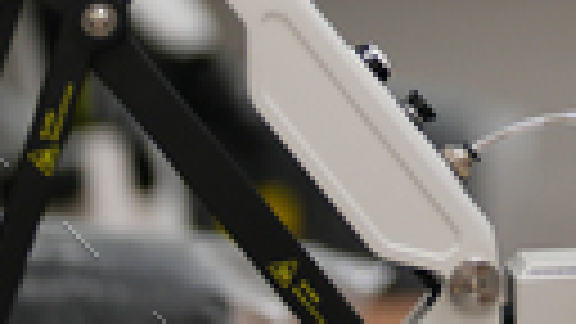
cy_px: -452
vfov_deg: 4.9
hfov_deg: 8.5
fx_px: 3681
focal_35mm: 241
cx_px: 1184
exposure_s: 1/285
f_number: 1.2
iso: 200
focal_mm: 50
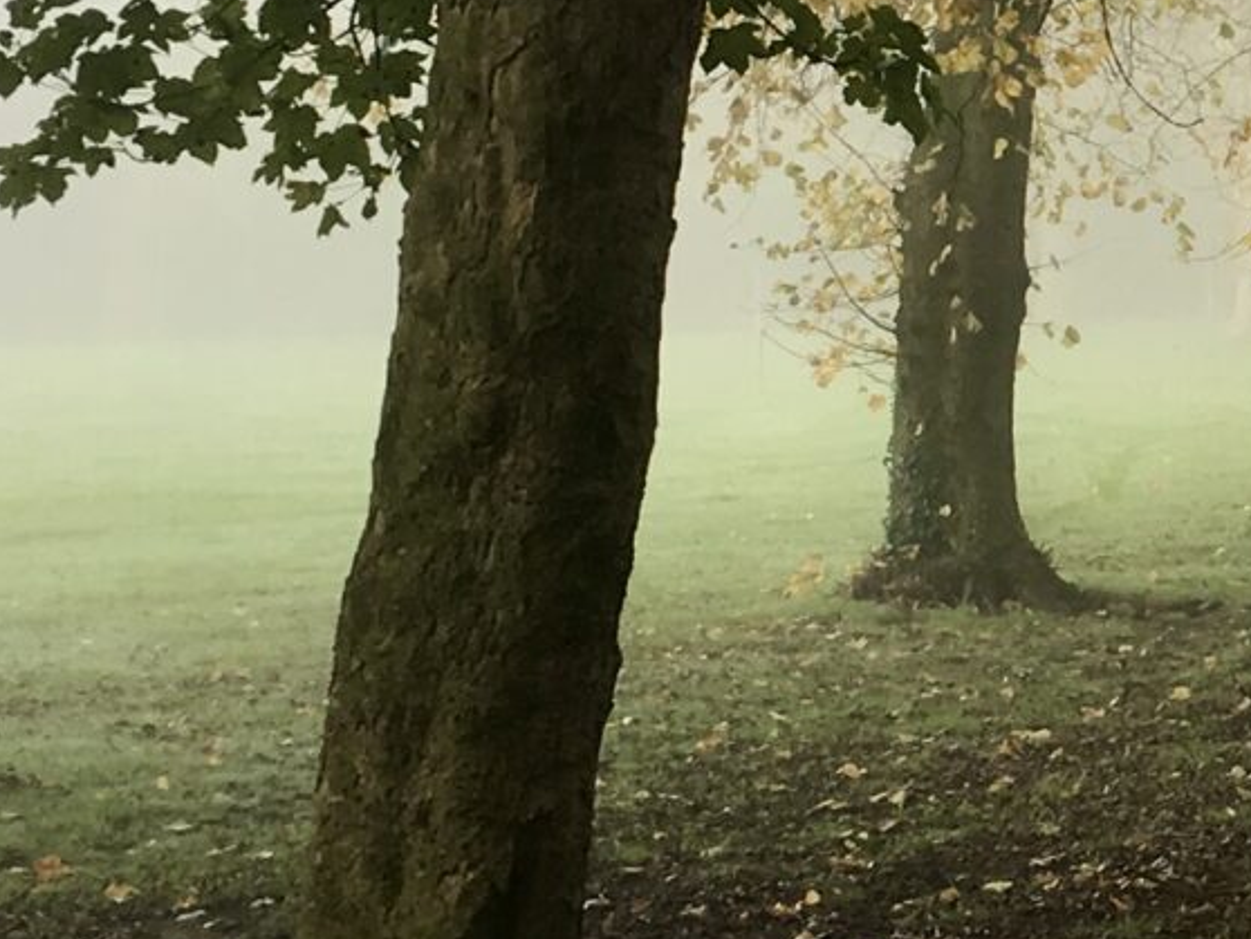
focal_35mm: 133
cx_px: 1998
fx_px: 4809
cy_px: 179
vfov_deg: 11.1
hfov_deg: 13.7
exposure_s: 1/164
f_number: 2.2
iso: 25
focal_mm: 4.15
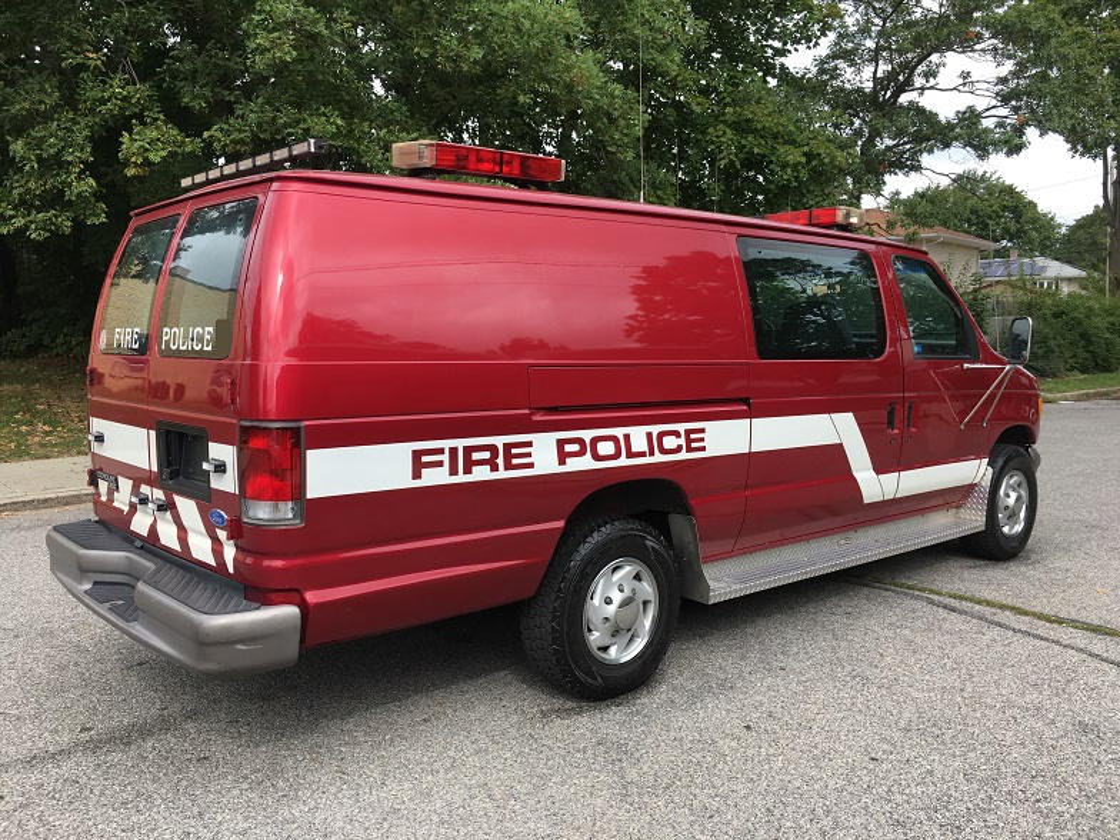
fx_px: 938
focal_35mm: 29
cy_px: 420
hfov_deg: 61.7
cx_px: 560
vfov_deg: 48.2
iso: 25
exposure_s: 1/478
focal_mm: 4.15
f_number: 2.2
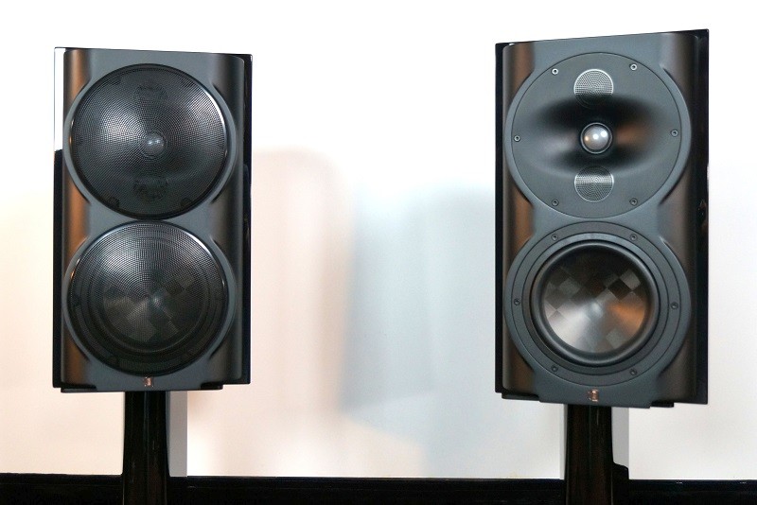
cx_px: 378
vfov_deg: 36.9
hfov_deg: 53.1
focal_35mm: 36
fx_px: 757
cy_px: 252
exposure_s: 1/60
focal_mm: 24
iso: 500
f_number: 4
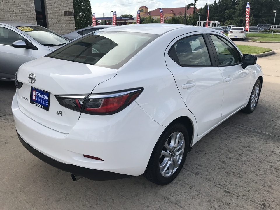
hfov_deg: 63.4
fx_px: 226
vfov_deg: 49.7
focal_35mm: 28
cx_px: 140
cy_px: 105
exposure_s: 1/1429
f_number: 1.8
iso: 20
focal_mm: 3.99
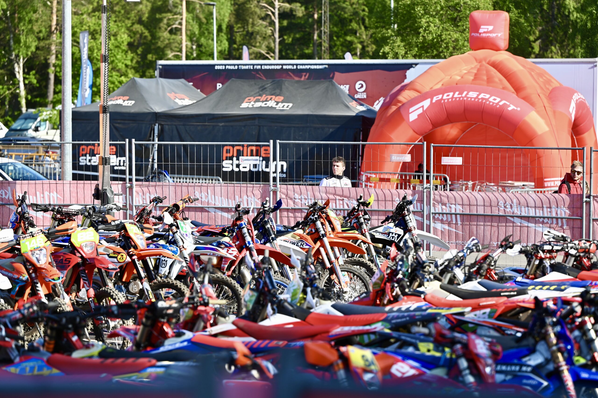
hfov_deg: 15.2
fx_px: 2241
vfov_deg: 10.1
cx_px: 299
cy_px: 199
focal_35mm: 135
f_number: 4
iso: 160
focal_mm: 135
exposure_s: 1/1000
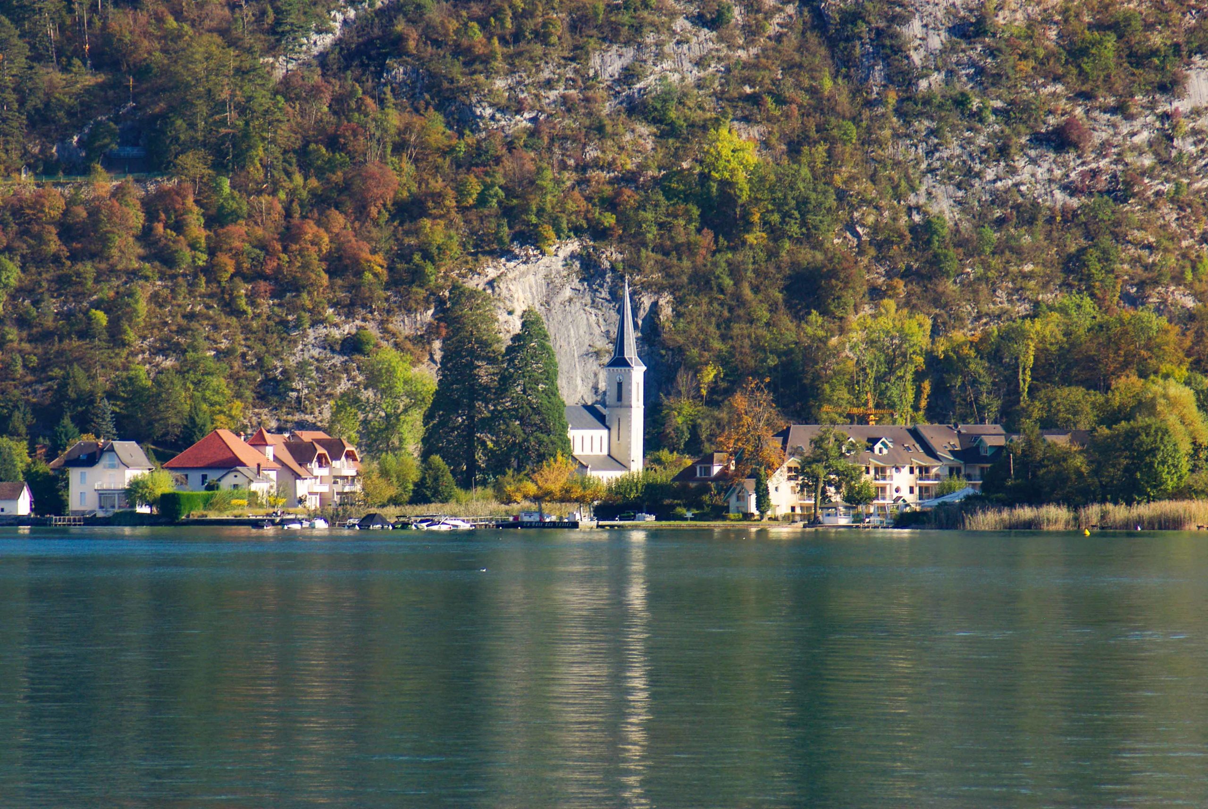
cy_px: 404
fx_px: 2251
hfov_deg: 30.0
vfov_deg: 20.4
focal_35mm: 67
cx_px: 604
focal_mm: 45
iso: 200
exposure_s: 1/350
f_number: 6.7
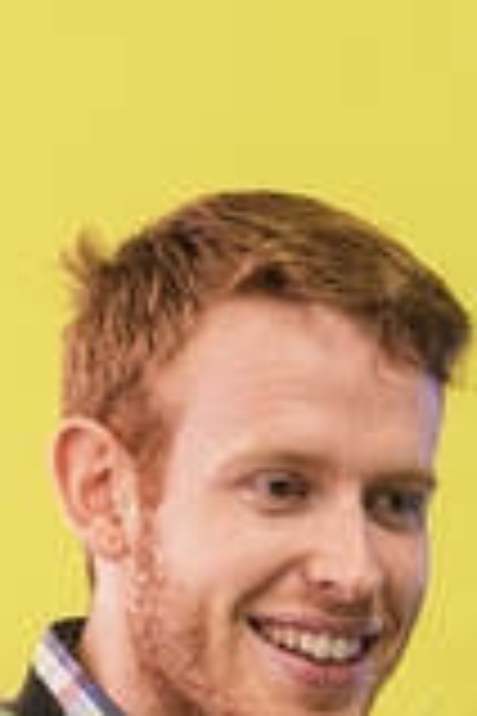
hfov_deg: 3.6
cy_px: 946
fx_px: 7492
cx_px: 806
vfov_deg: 5.4
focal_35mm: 377
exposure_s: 1/125
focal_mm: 68
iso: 640
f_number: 4
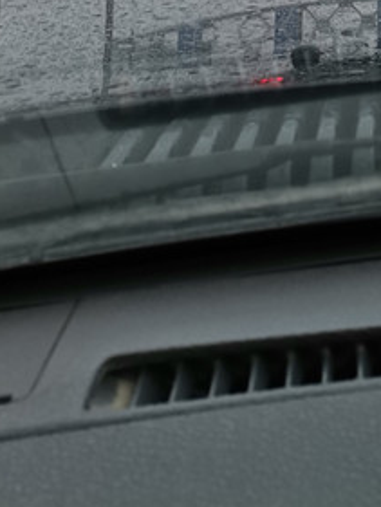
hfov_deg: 18.5
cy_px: -206
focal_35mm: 74
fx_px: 1085
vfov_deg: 22.6
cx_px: 493
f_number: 1.8
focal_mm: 4.75
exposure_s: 1/1391
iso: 50
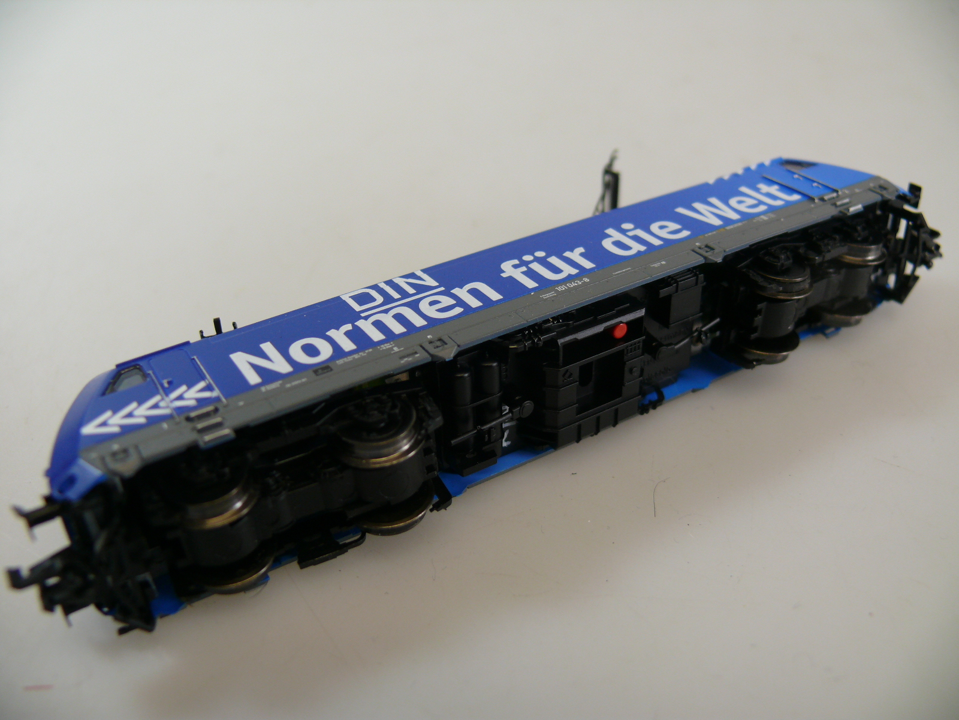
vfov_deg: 40.7
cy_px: 360
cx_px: 480
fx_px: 970
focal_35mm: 35
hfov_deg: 52.6
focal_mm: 7.4
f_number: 2.8
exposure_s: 1/100
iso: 100
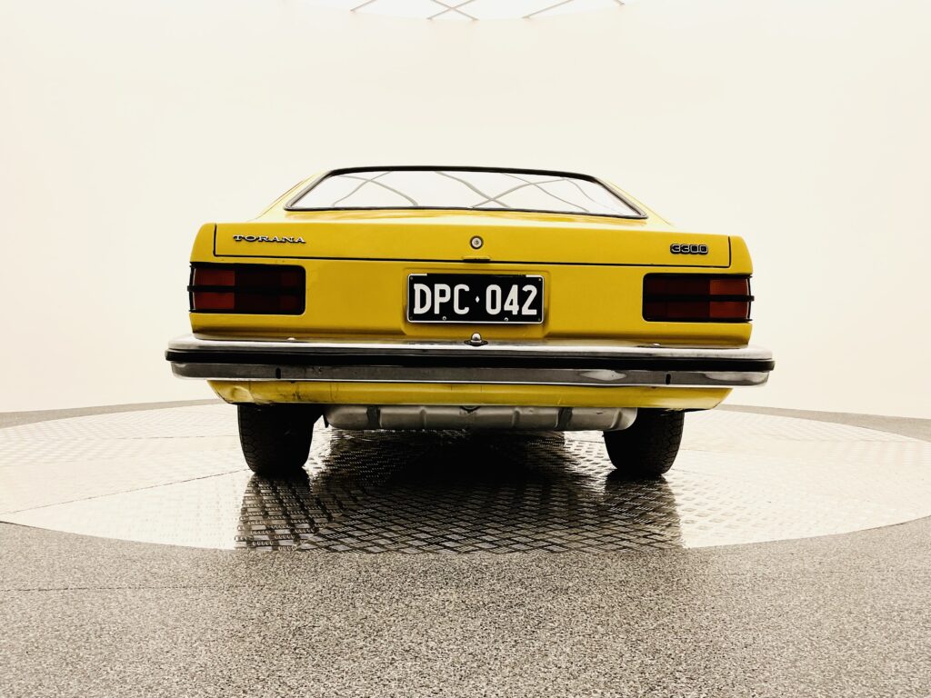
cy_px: 349
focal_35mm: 29
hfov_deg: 61.7
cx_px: 466
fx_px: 780
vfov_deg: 48.2
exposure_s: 1/310
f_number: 1.8
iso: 16
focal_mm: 3
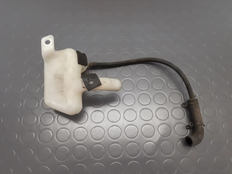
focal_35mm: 27
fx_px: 181
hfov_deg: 65.3
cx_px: 116
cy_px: 87
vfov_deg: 51.4
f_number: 1.7
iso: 320
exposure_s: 1/50
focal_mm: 3.93
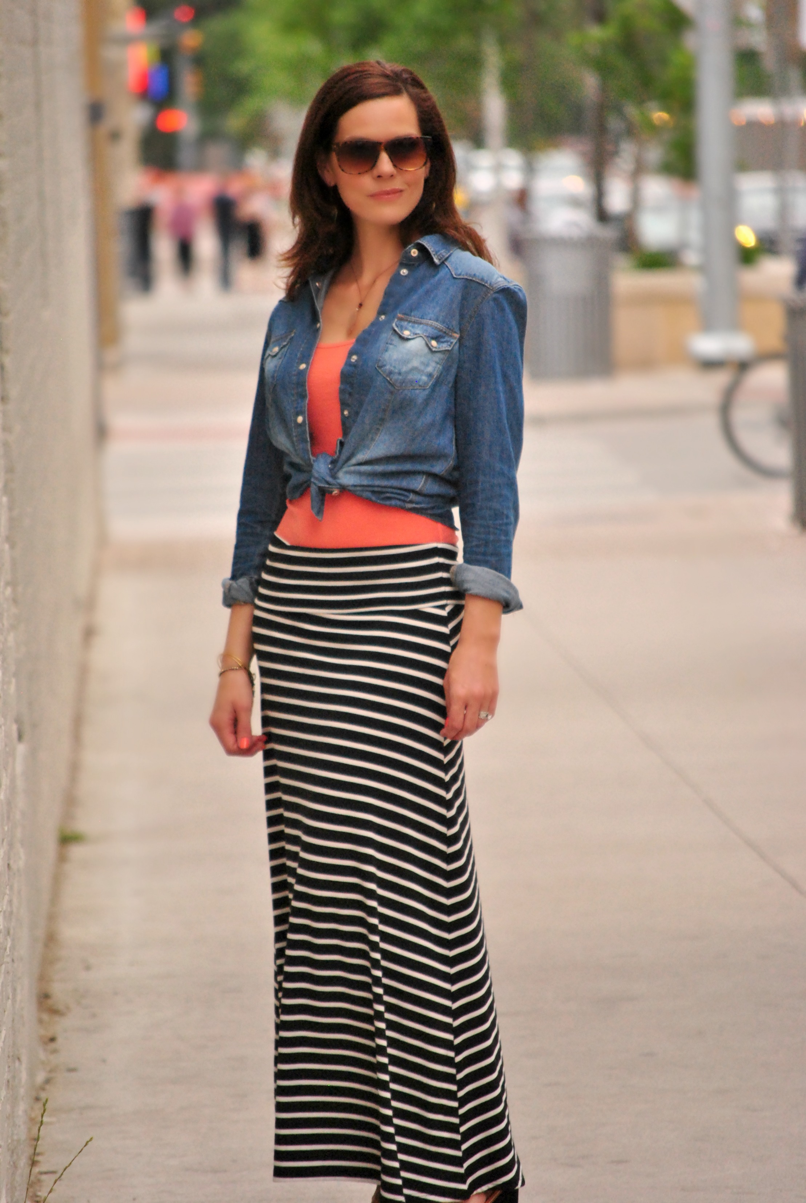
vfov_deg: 6.9
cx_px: 403
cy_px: 602
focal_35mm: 300
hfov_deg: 4.6
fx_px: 10044
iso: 800
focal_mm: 200
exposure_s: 1/100
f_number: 5.6
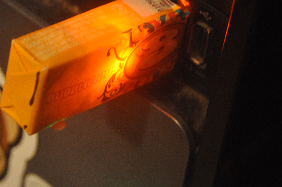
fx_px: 1439
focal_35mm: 184
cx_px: 131
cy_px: 58
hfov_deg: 11.2
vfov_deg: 7.4
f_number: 5.6
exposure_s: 1/1.5
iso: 1600
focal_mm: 80
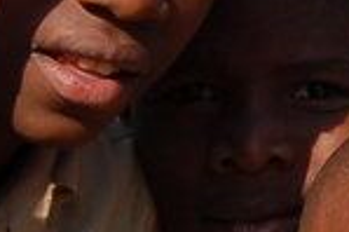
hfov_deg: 7.6
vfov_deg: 5.1
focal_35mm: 268
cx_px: 494
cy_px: 135
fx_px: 2595
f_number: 9
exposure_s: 1/320
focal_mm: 26
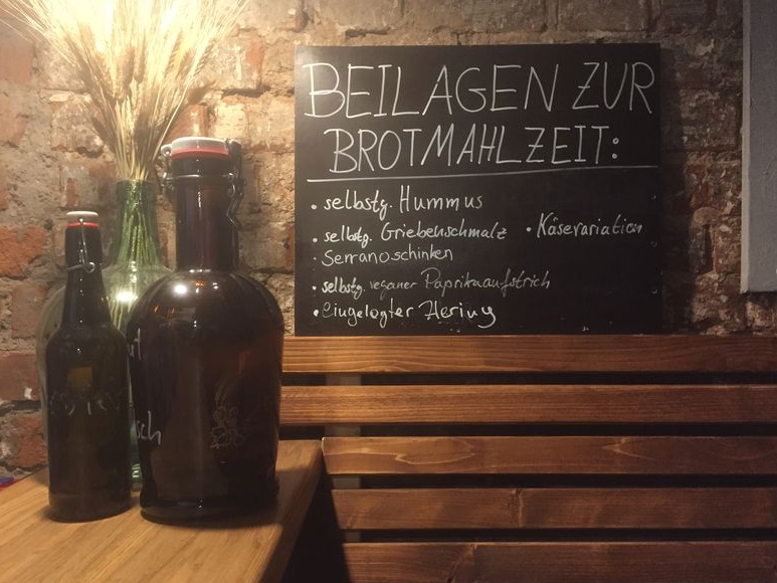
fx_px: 673
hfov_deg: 60.0
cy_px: 294
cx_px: 397
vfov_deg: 46.8
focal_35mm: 30
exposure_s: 1/20
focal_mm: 4.15
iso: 250
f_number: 2.2
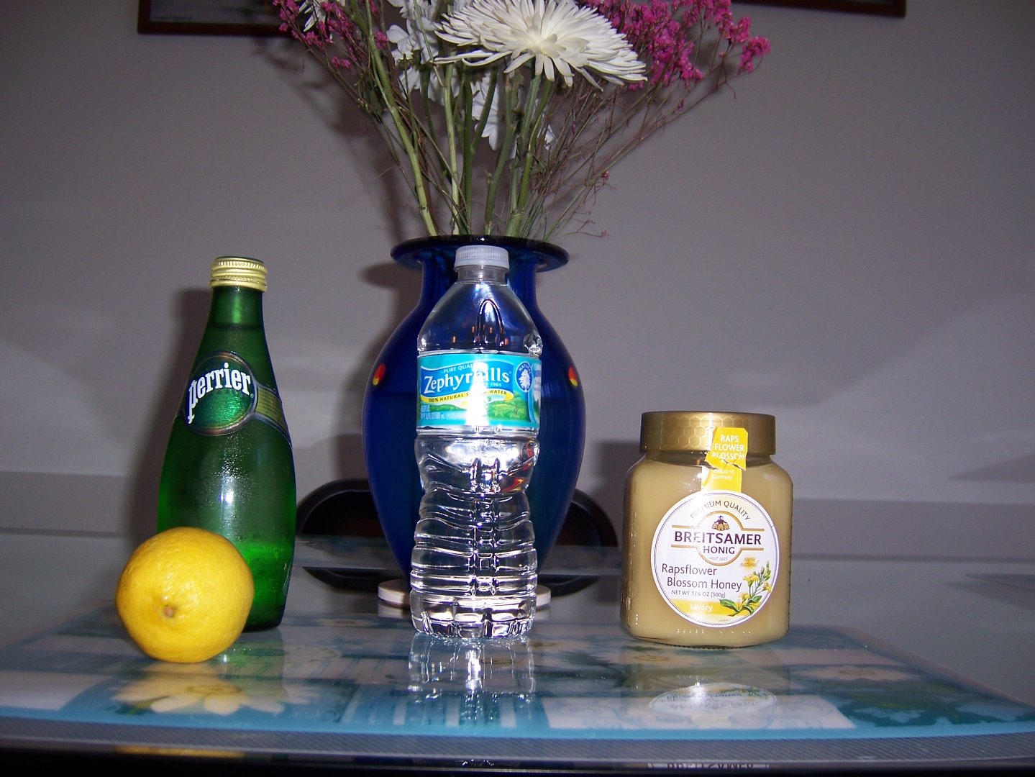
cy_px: 388
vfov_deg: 39.7
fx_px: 1077
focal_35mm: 36
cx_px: 518
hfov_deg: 51.3
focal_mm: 6.2
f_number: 2.8
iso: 80
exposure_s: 1/60
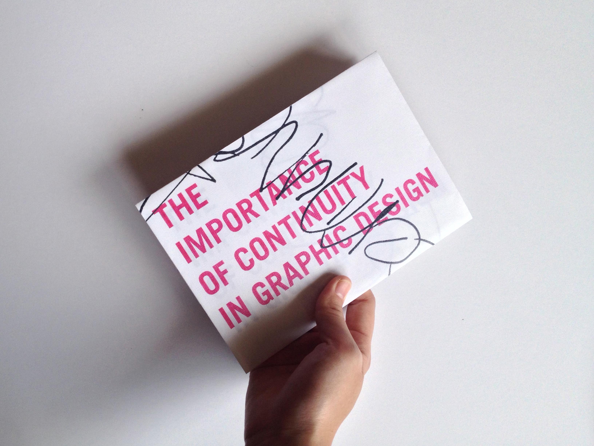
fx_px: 601
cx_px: 297
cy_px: 223
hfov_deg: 52.6
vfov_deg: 40.7
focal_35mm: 35
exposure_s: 1/205
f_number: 2.4
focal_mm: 4.28
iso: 50
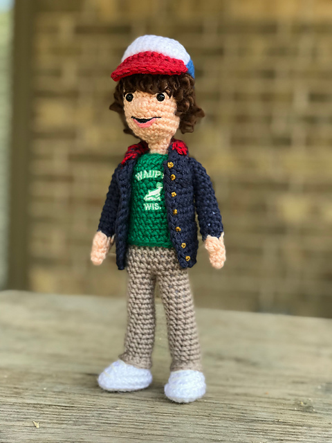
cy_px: 222
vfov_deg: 33.8
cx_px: 166
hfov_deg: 25.7
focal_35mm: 57
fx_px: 729
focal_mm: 6.6
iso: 32
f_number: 2.8
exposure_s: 1/120
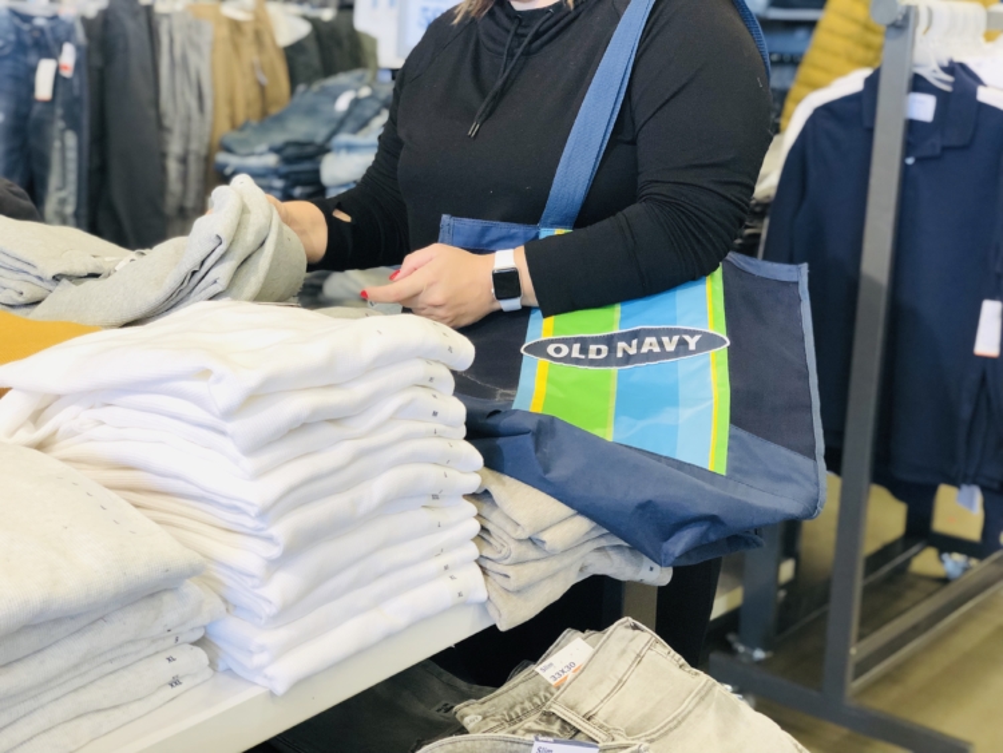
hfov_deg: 36.8
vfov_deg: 28.0
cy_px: 376
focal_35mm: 52
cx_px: 502
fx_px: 1507
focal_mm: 6
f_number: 2.4
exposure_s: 1/60
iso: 50
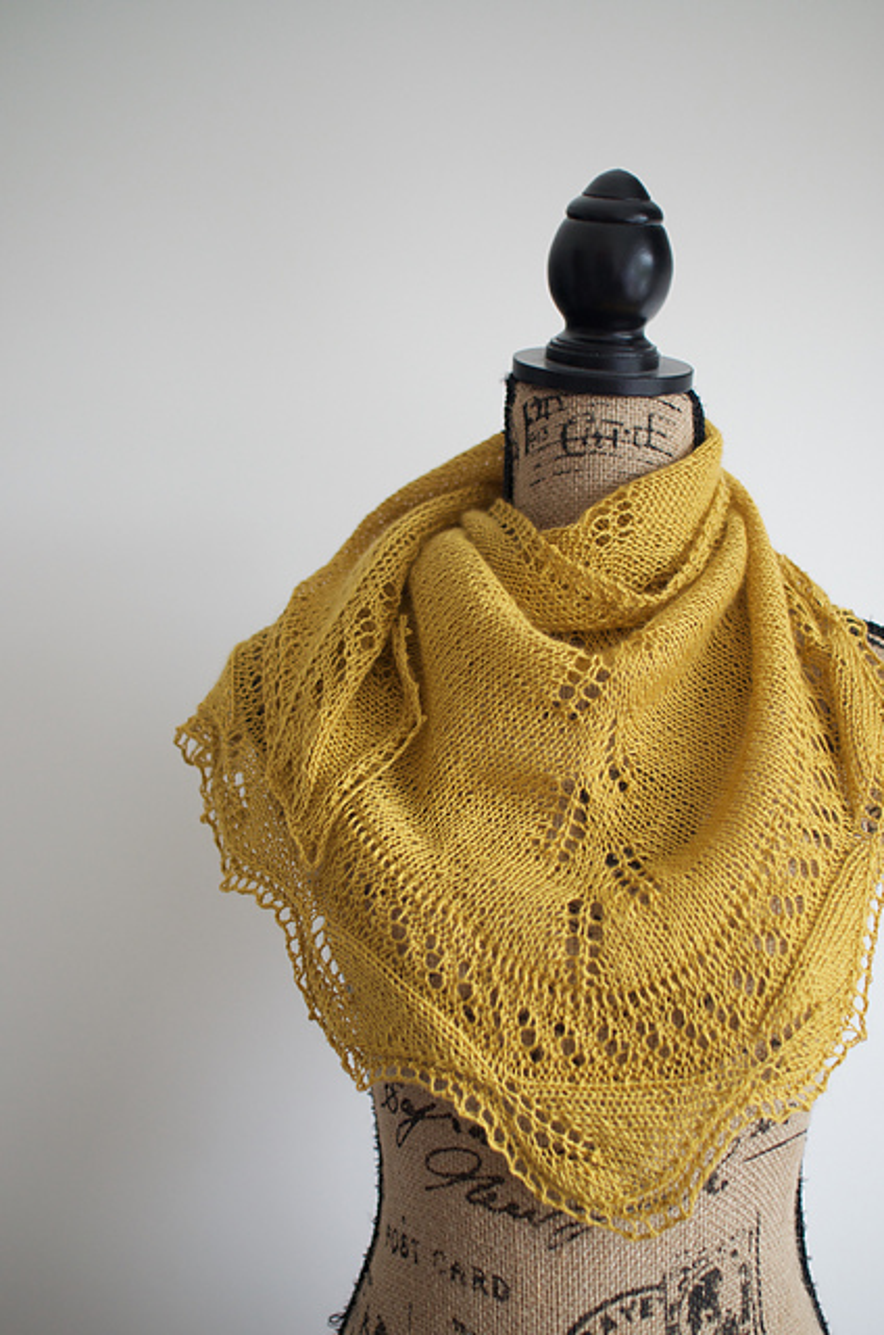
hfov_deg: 29.7
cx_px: 442
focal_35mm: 45
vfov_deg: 43.7
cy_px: 668
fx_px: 1665
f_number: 2.5
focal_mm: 30
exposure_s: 1/100
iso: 500
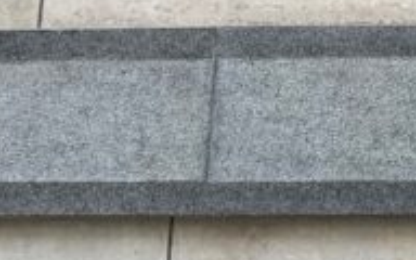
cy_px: -262
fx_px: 1542
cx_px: 602
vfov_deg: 9.1
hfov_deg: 14.4
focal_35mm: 136
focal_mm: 6.86
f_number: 1.78
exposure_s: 1/604
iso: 80
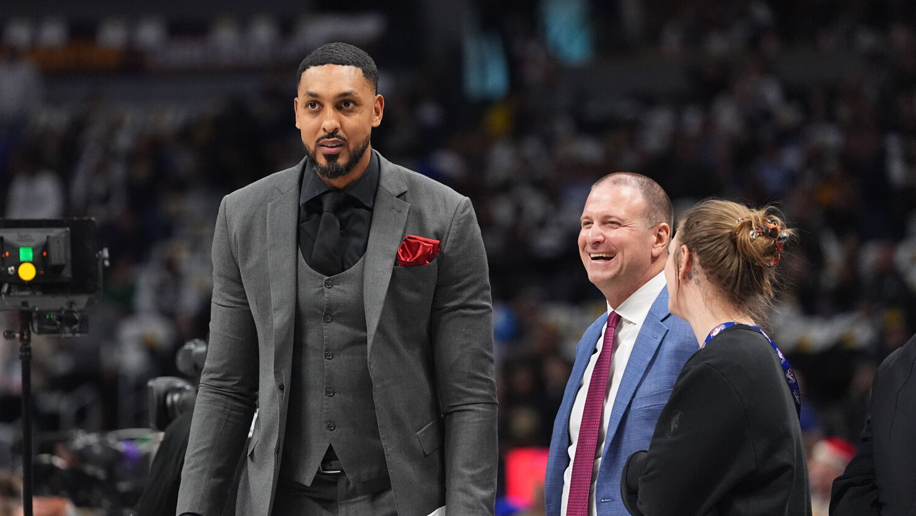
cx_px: 423
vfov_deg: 5.5
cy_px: 281
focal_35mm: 219
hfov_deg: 9.8
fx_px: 5320
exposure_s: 1/1600
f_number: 3.2
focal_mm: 176
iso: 5000
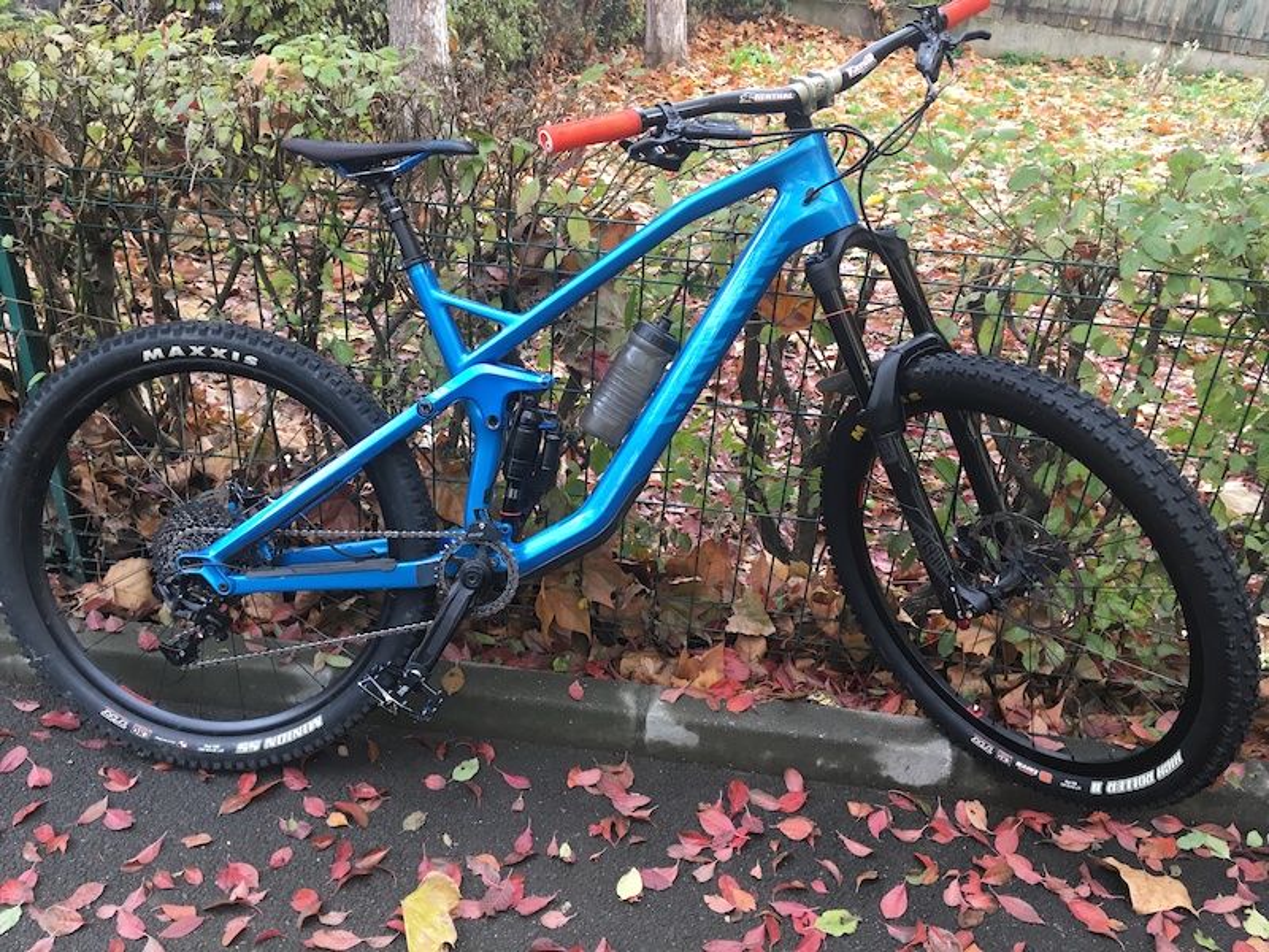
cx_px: 634
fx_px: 1063
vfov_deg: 48.2
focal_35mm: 29
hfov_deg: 61.7
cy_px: 476
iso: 25
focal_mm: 4.15
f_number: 2.2
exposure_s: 1/33
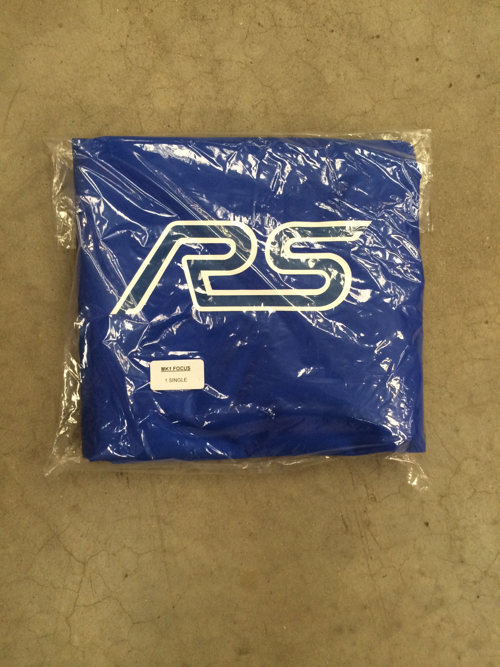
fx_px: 559
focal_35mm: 29
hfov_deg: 48.2
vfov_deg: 61.7
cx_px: 250
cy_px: 334
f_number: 2.2
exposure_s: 1/30
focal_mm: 4.15
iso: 160
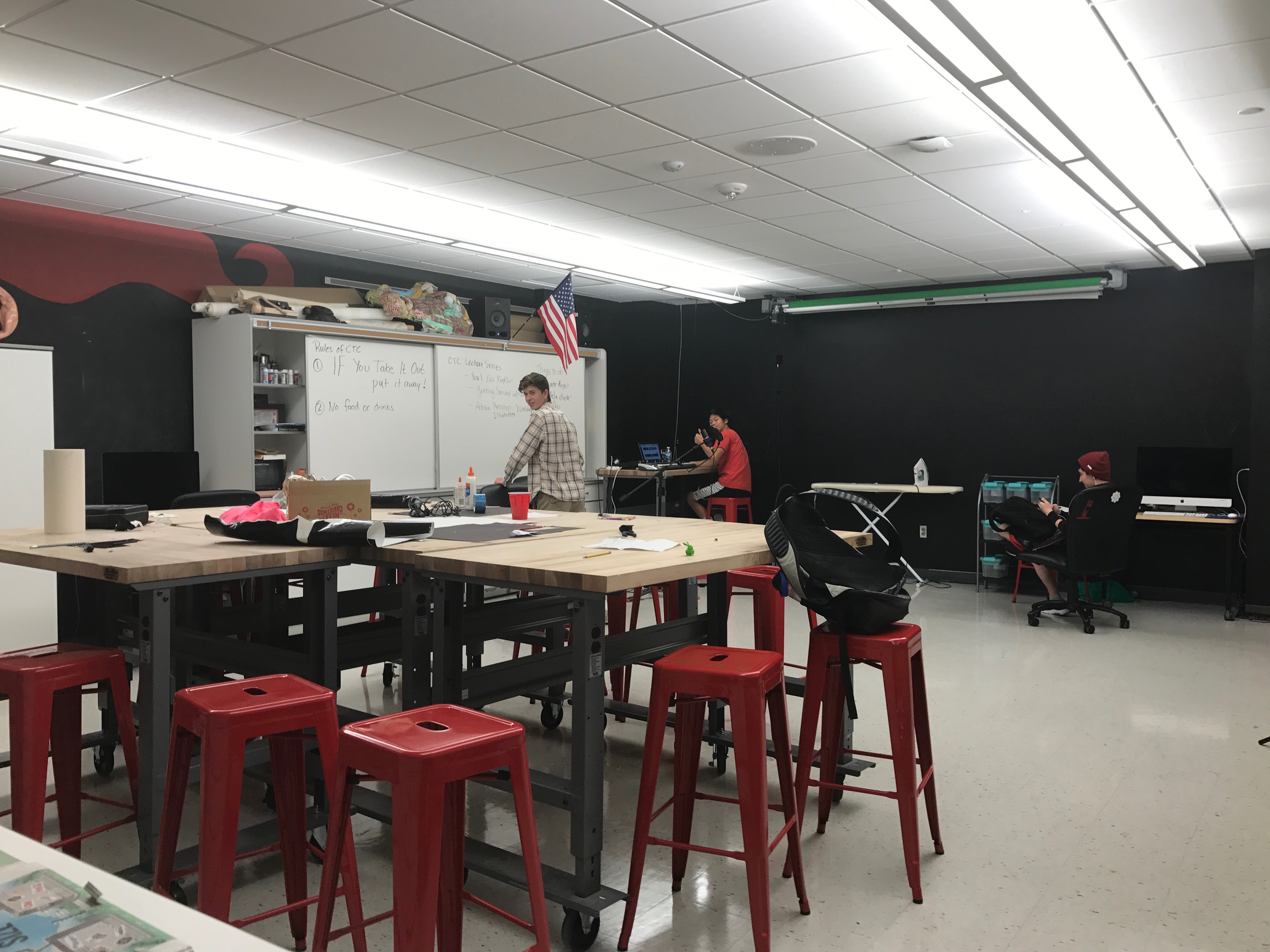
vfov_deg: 49.7
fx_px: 1027
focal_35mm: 28
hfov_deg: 63.4
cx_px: 635
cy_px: 476
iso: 20
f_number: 1.8
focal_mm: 3.99
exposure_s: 1/40
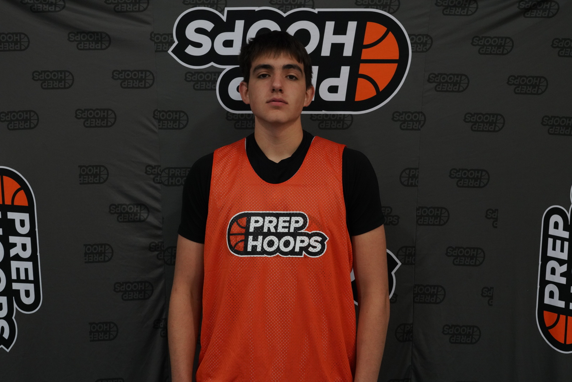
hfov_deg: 39.6
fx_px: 795
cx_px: 286
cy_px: 191
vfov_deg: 27.0
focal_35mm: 50
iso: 5000
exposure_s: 1/125
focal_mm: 50
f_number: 7.1
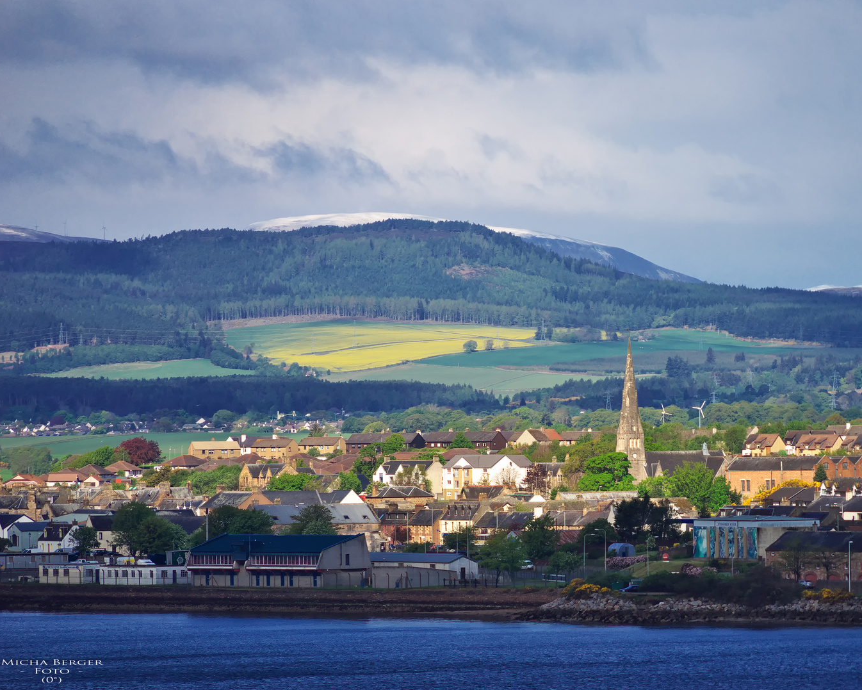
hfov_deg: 7.1
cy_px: 345
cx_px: 512
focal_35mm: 271
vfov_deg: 5.7
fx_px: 6914
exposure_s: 1/1000
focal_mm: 240
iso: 250
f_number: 6.3
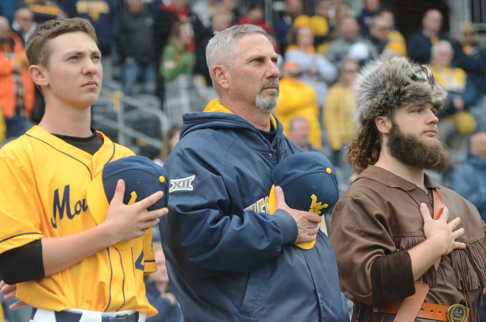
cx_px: 243
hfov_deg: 11.0
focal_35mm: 188
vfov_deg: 7.3
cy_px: 161
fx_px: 2526
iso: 5600
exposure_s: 1/8000
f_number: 5
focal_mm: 125
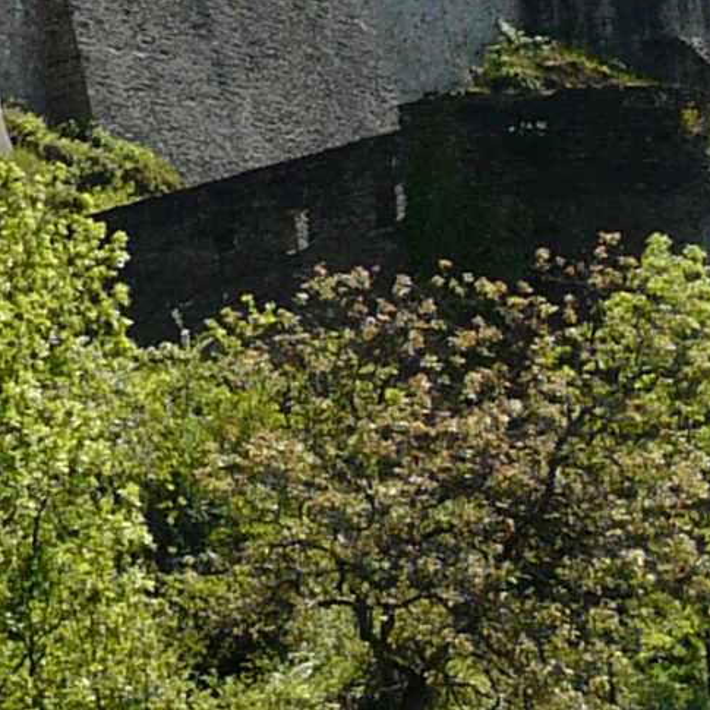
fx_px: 6173
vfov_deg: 6.6
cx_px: -329
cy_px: 89
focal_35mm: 266
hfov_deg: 6.5
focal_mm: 7.4
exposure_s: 1/320
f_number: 5.6
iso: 100
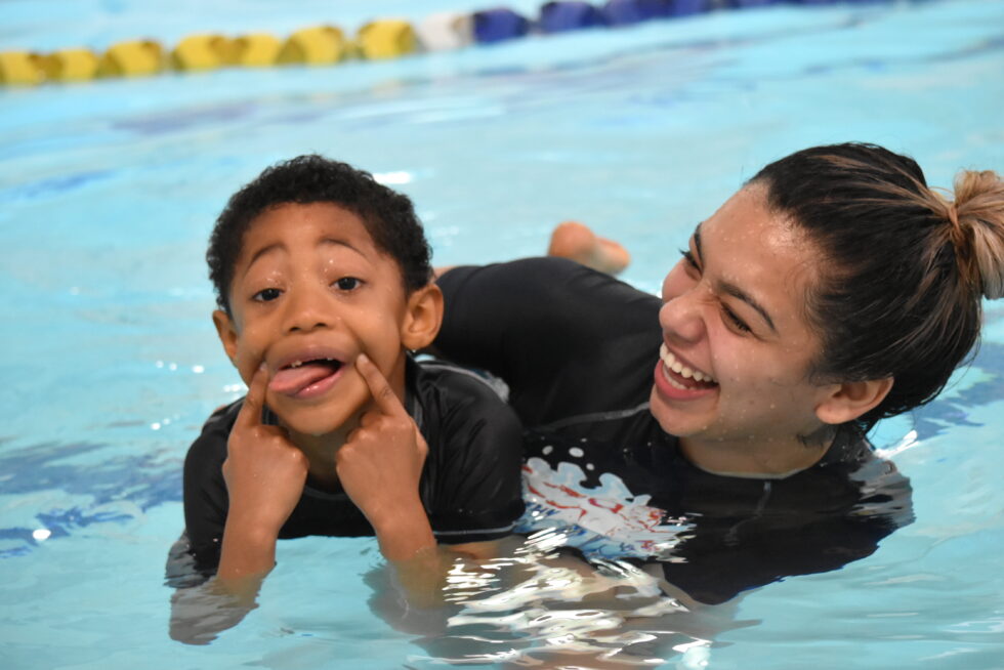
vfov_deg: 13.4
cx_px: 502
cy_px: 335
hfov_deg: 20.0
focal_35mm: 102
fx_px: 2845
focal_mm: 68
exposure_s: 1/160
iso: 3200
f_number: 4.5
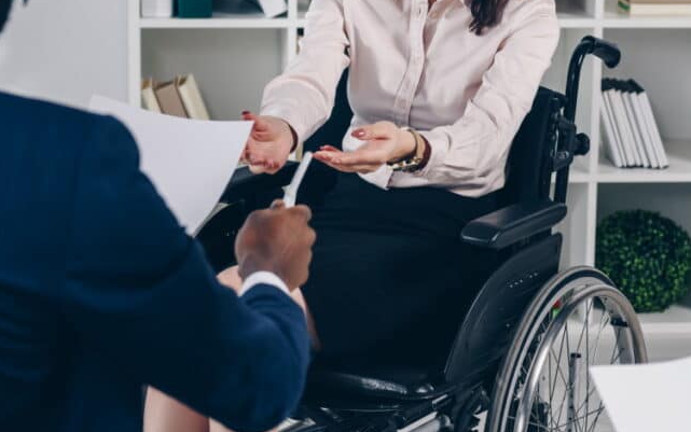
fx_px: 2147
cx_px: 376
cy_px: 130
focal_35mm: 114
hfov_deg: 18.3
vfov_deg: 11.5
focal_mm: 70
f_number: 4.5
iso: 125
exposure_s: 1/160
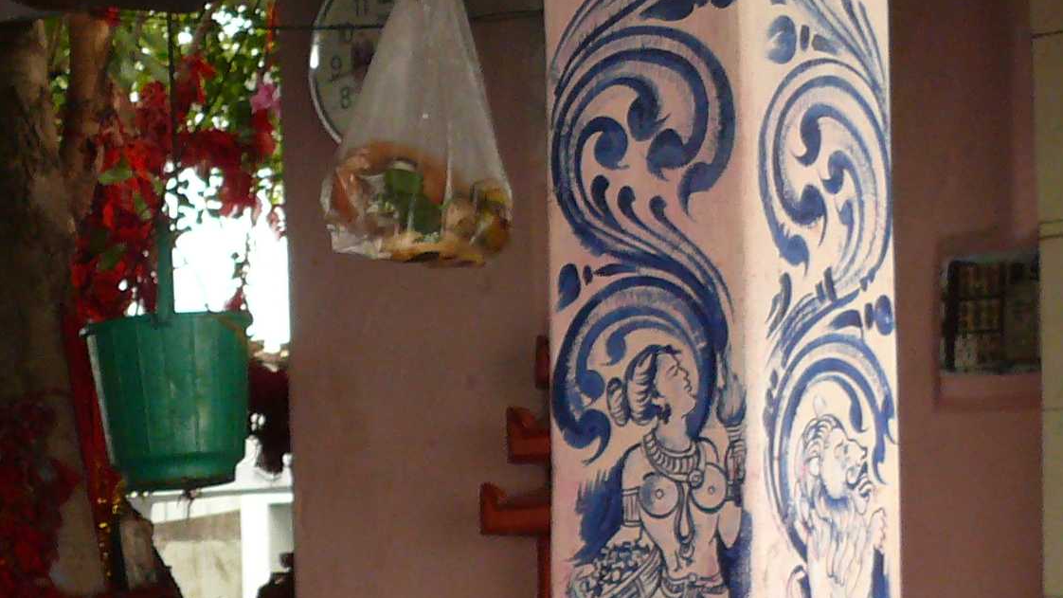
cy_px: 1080
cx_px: 105
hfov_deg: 17.0
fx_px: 3495
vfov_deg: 9.3
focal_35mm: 124
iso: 200
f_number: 2.8
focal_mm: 7.4
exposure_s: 1/80
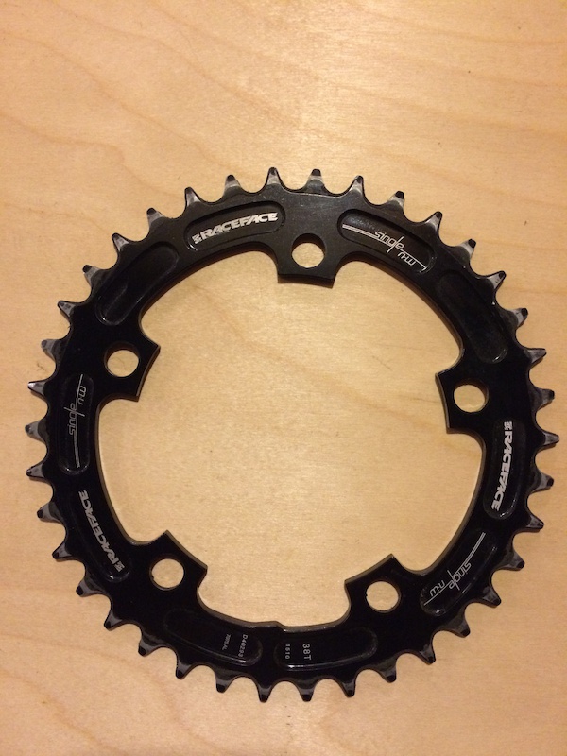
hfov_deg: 48.2
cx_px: 284
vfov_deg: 61.7
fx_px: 633
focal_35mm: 29
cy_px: 378
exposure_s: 1/30
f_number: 2.2
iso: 320
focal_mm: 4.15
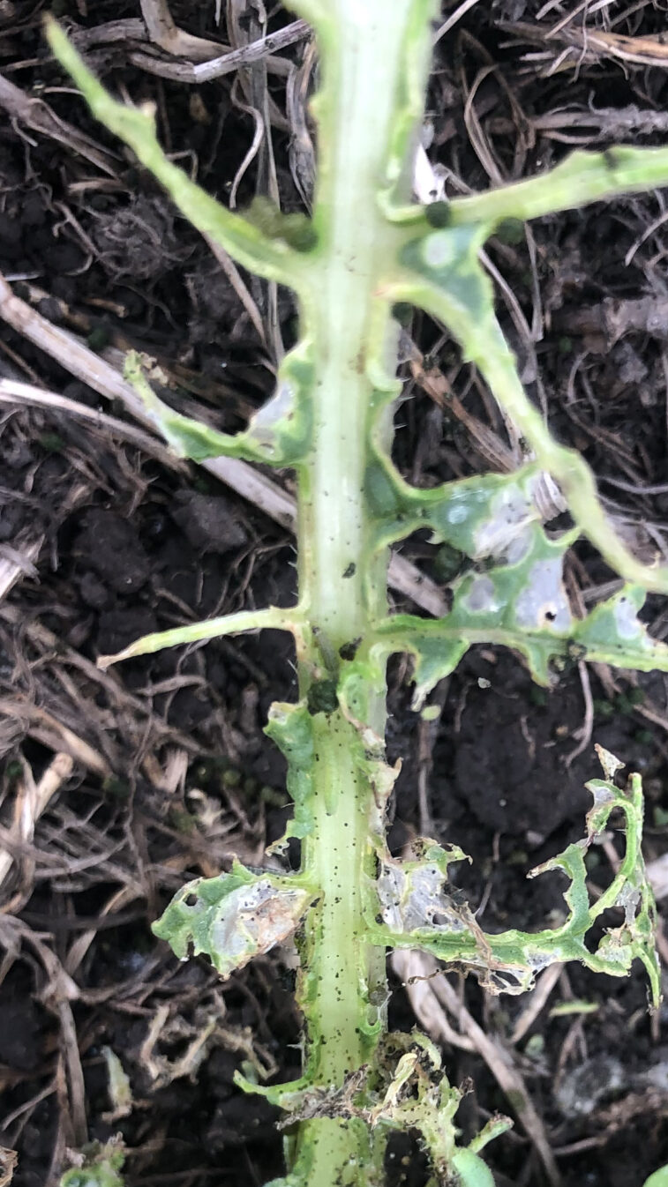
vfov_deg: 34.4
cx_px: 508
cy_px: 1023
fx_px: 1827
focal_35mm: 58
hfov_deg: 20.5
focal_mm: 3.99
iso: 32
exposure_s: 1/120
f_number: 1.8
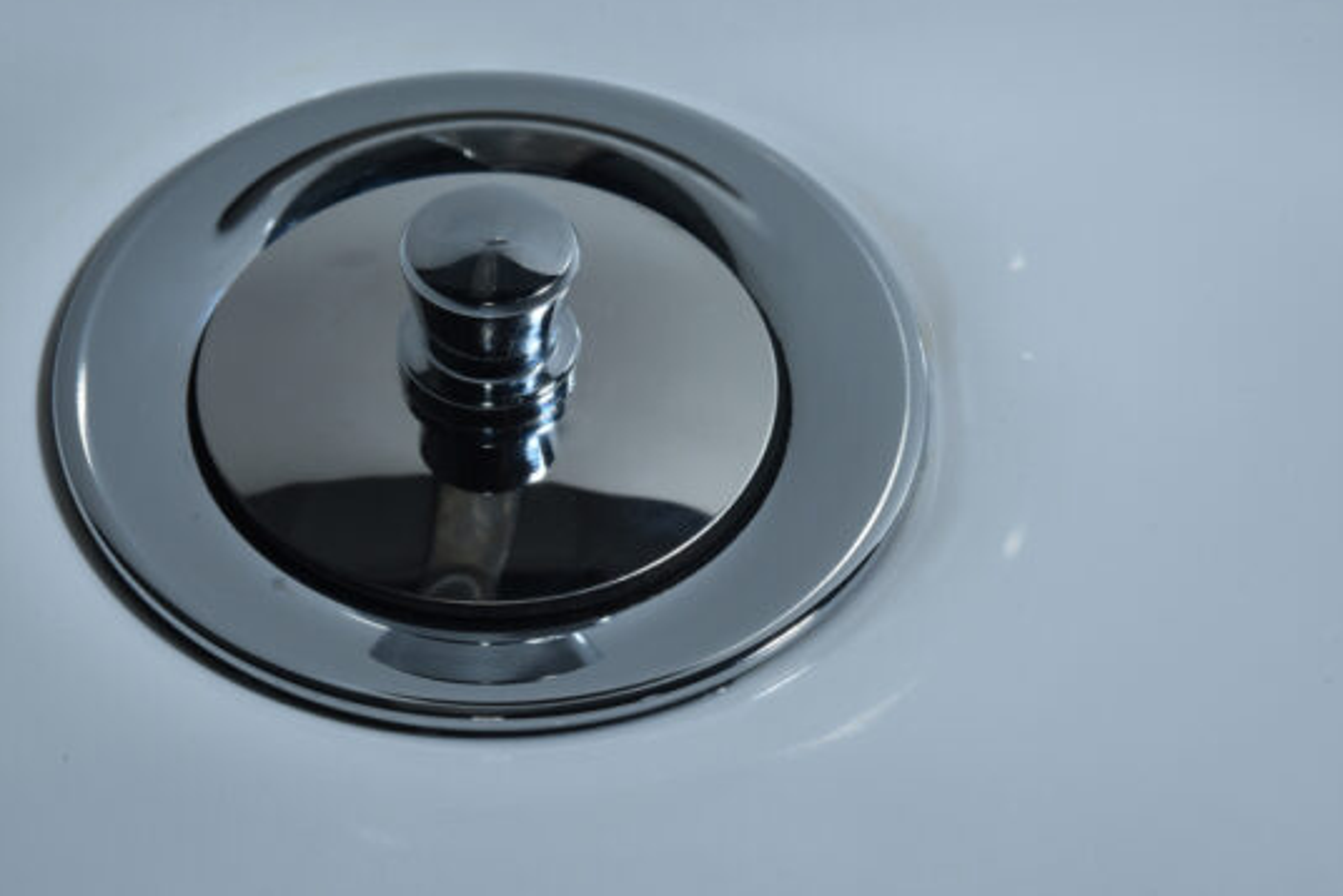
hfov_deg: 23.6
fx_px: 3210
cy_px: 324
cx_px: 496
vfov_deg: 15.9
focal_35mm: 86
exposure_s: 1/125
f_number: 18
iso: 200
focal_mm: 60
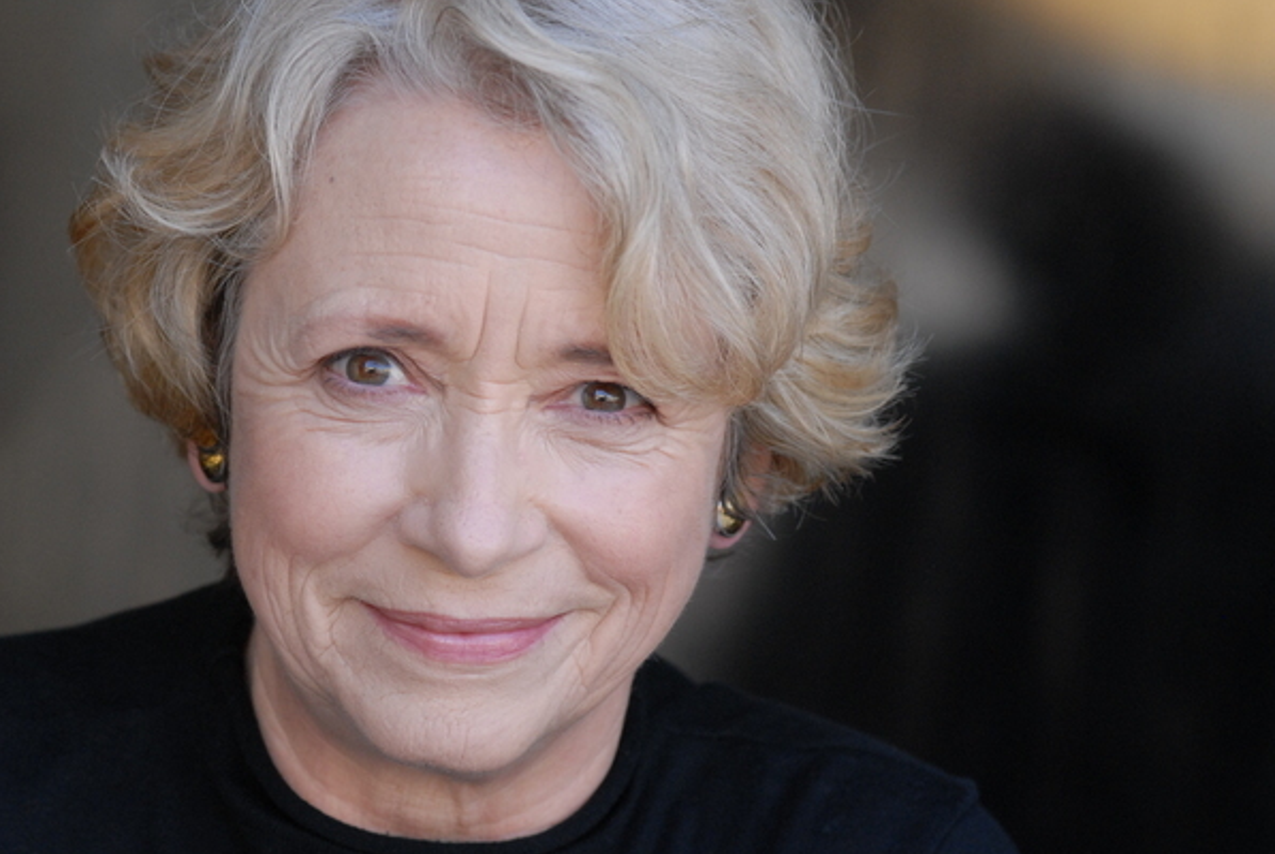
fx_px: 7484
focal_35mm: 211
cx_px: 555
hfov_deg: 9.7
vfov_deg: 6.5
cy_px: 402
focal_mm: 120
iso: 560
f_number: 4.5
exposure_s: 1/250
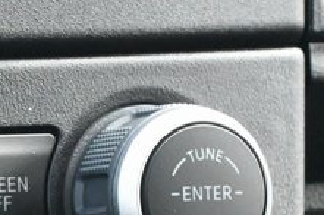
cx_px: -352
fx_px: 2500
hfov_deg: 7.1
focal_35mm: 278
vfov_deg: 4.9
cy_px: 352
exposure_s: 1/125
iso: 6400
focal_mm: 40
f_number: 9
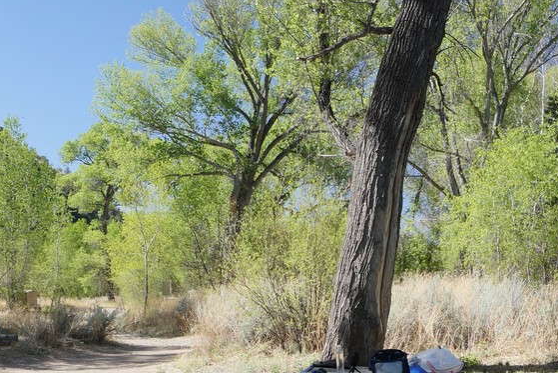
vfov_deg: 25.3
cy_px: 369
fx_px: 791
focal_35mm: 51
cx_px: 313
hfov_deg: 38.8
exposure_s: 1/125
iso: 200
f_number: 6.3
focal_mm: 13
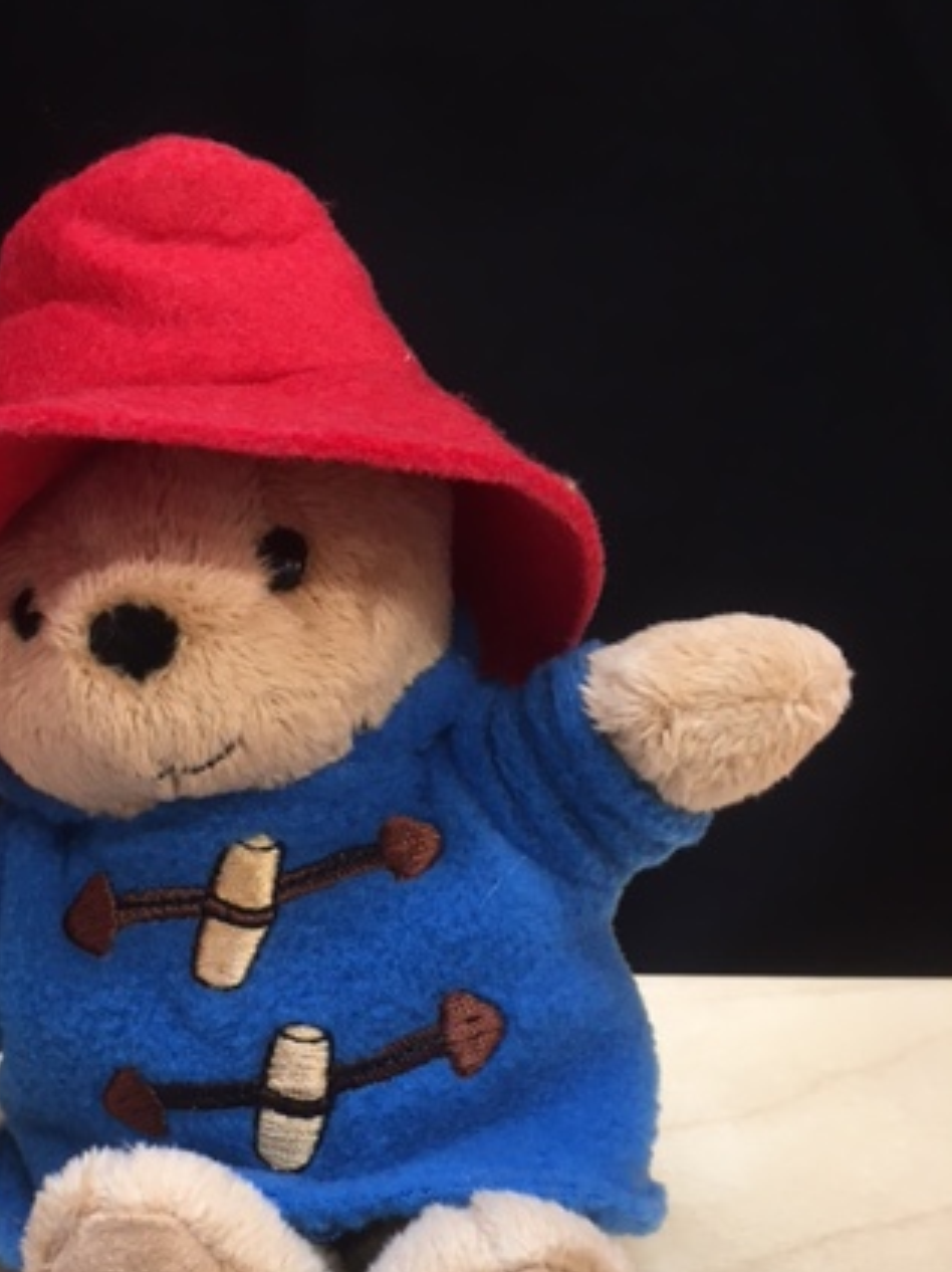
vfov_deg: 41.7
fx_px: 1615
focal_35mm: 44
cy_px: 949
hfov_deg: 32.2
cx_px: 238
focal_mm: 4.15
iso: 64
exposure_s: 1/33
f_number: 2.2
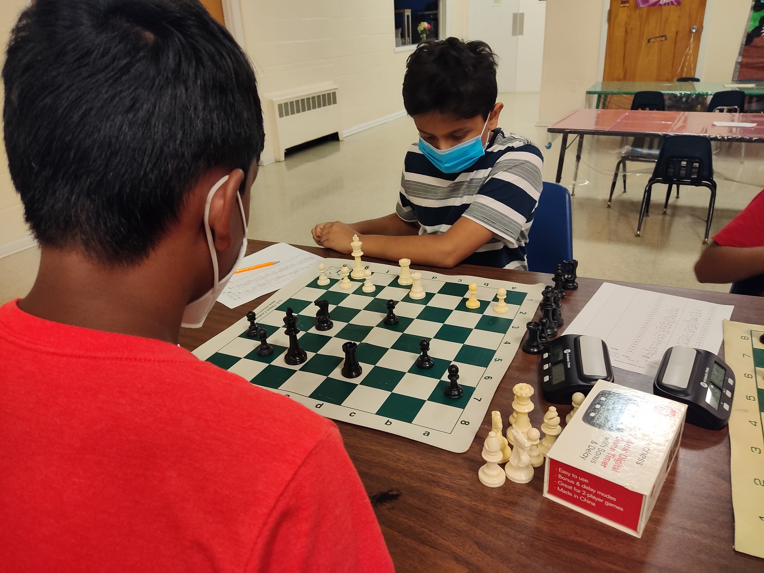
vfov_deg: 51.4
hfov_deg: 65.3
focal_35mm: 27
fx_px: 596
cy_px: 286
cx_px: 382
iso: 729
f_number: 1.79
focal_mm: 4.71
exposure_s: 1/20
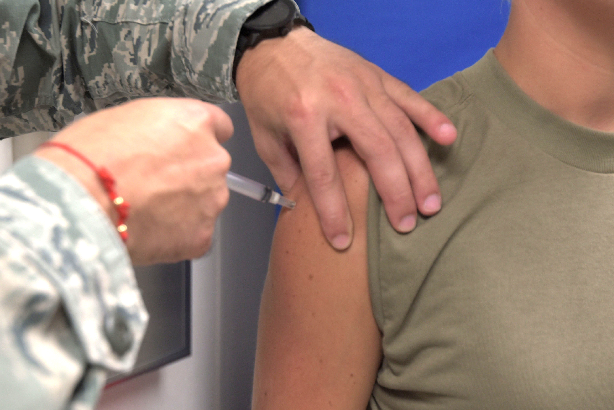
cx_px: 277
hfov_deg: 37.5
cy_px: 213
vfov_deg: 25.5
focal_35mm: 53
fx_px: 904
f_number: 5
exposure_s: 1/100
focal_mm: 35
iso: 800
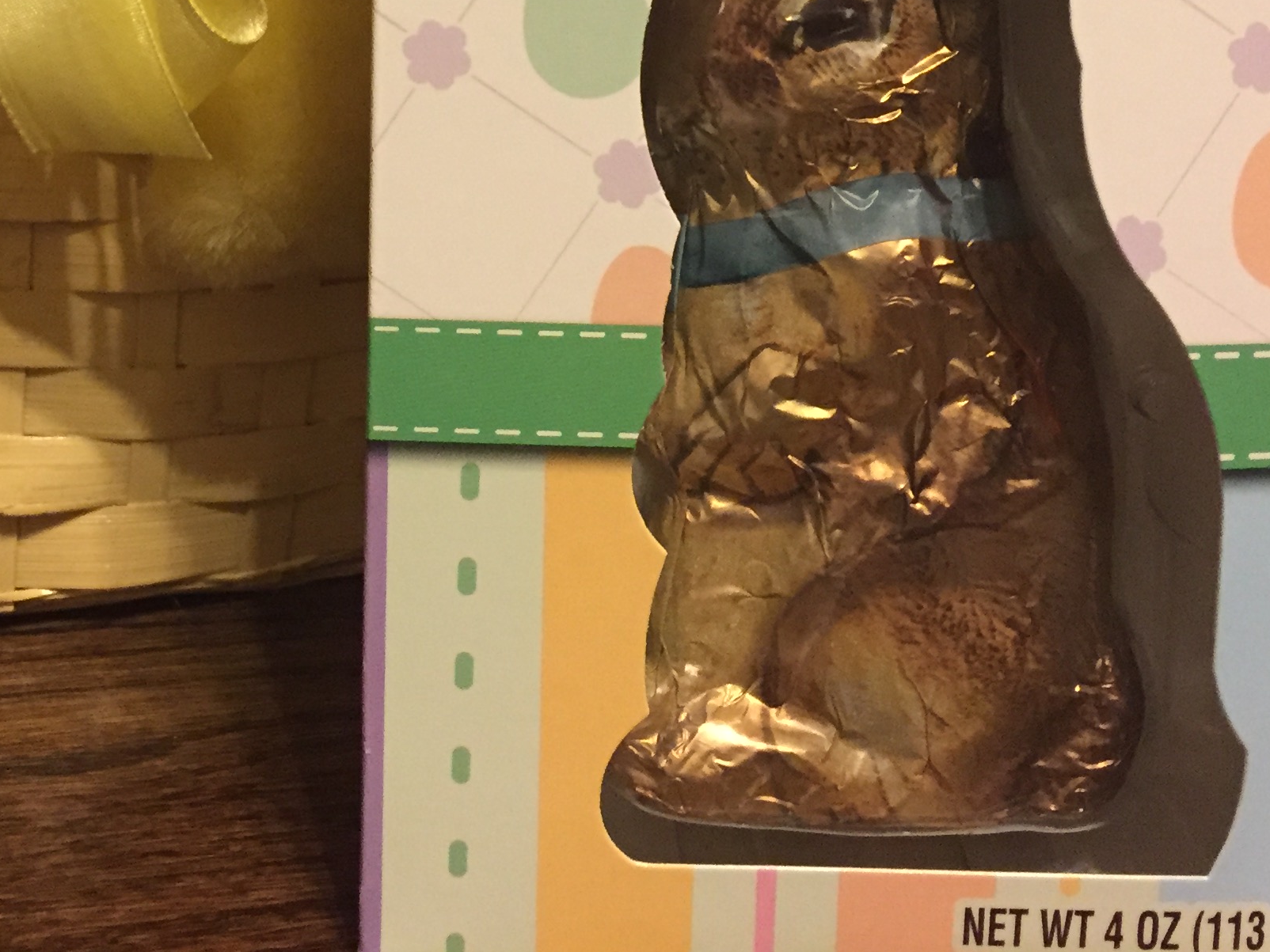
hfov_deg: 32.5
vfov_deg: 23.7
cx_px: 466
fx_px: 2165
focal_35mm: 59
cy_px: -12
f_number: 2.2
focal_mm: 4.15
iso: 250
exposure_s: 1/15
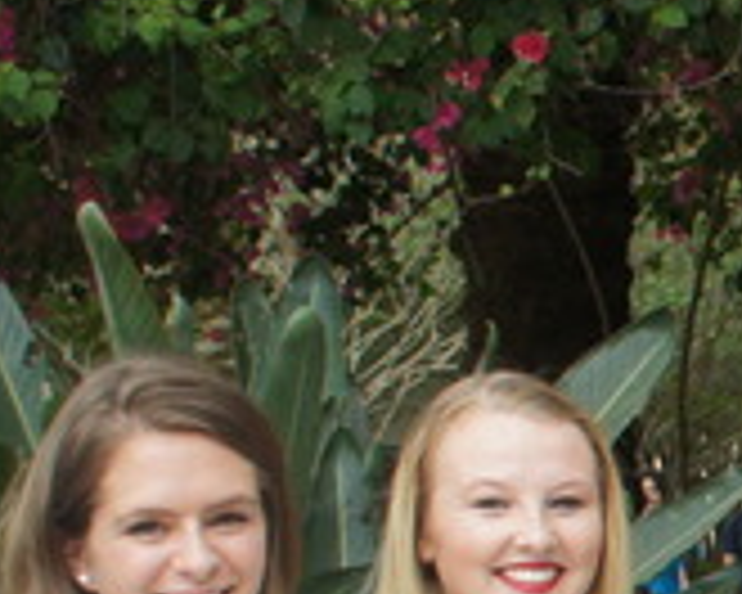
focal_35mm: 205
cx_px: 1853
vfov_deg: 7.5
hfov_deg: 8.5
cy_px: 756
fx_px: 4502
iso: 200
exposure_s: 1/100
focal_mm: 20
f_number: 6.3
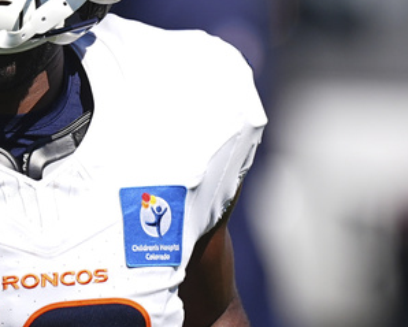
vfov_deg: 0.5
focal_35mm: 2902
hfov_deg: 0.7
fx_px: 35077
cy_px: 142
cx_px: -49
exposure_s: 1/1250
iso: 200
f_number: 5.6
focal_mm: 600
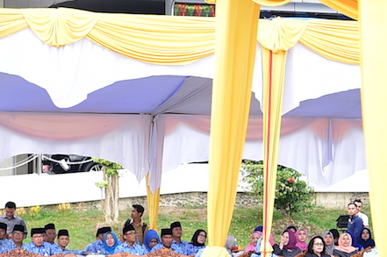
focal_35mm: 258
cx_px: 650
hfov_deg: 7.8
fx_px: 2770
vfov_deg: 5.3
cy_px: 213
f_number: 4.5
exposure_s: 1/200
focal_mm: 70
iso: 320
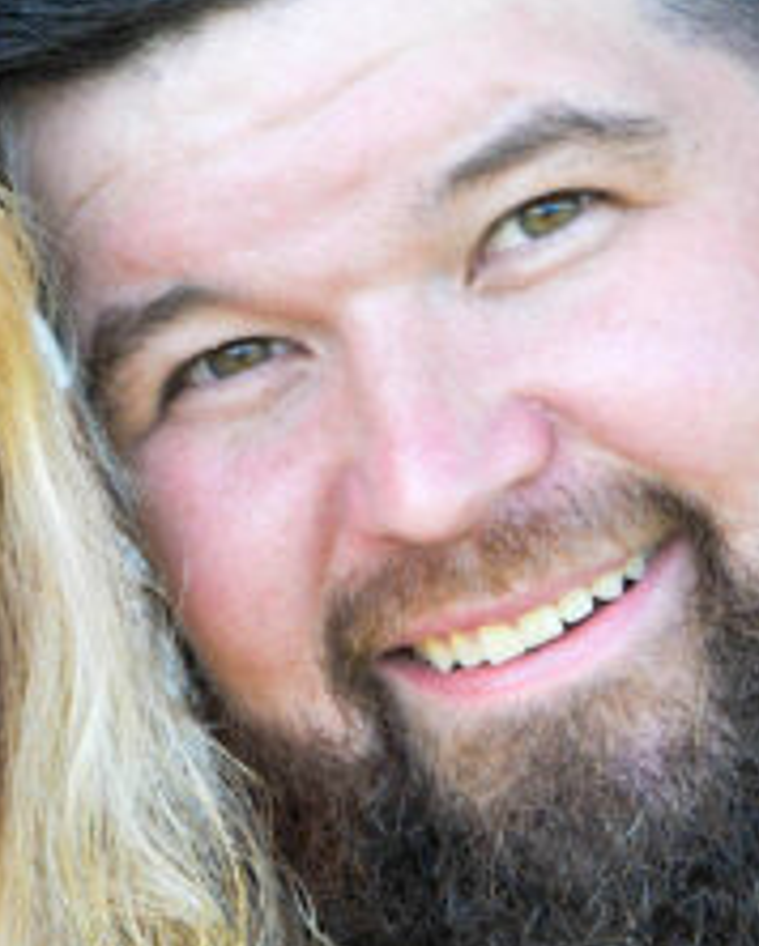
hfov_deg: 6.0
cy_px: 635
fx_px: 7291
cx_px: 215
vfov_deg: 7.4
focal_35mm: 260
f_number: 8
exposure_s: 1/200
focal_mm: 82
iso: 320
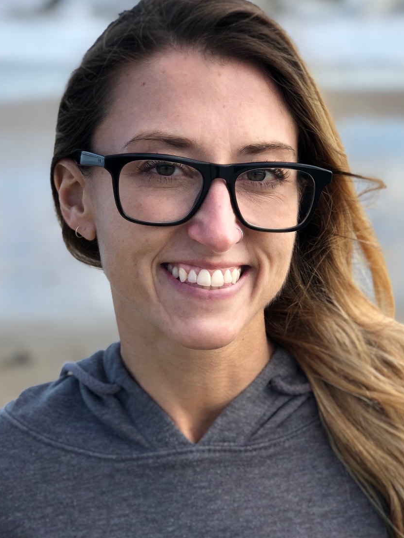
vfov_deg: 20.6
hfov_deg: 15.6
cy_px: 371
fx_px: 1477
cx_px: 247
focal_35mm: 95
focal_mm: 6
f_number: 2.4
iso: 16
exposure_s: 1/337
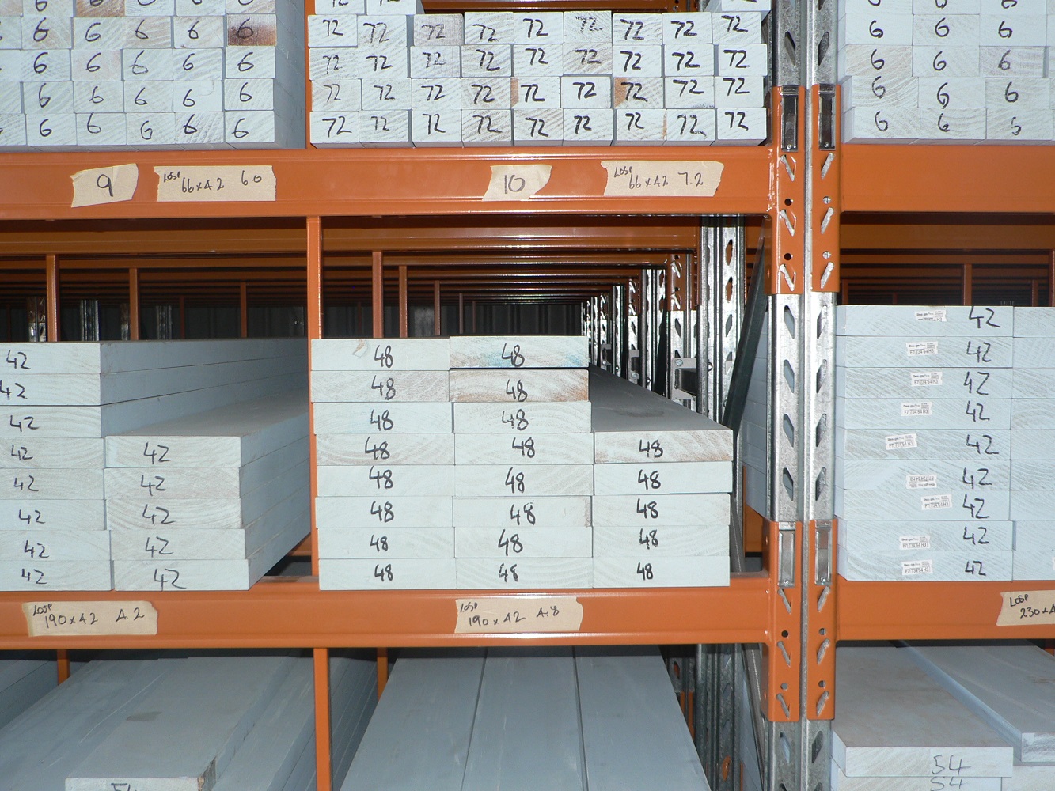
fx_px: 1372
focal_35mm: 45
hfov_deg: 42.1
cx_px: 528
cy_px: 396
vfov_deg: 32.2
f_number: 2.8
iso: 80
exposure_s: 1/60
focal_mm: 7.5
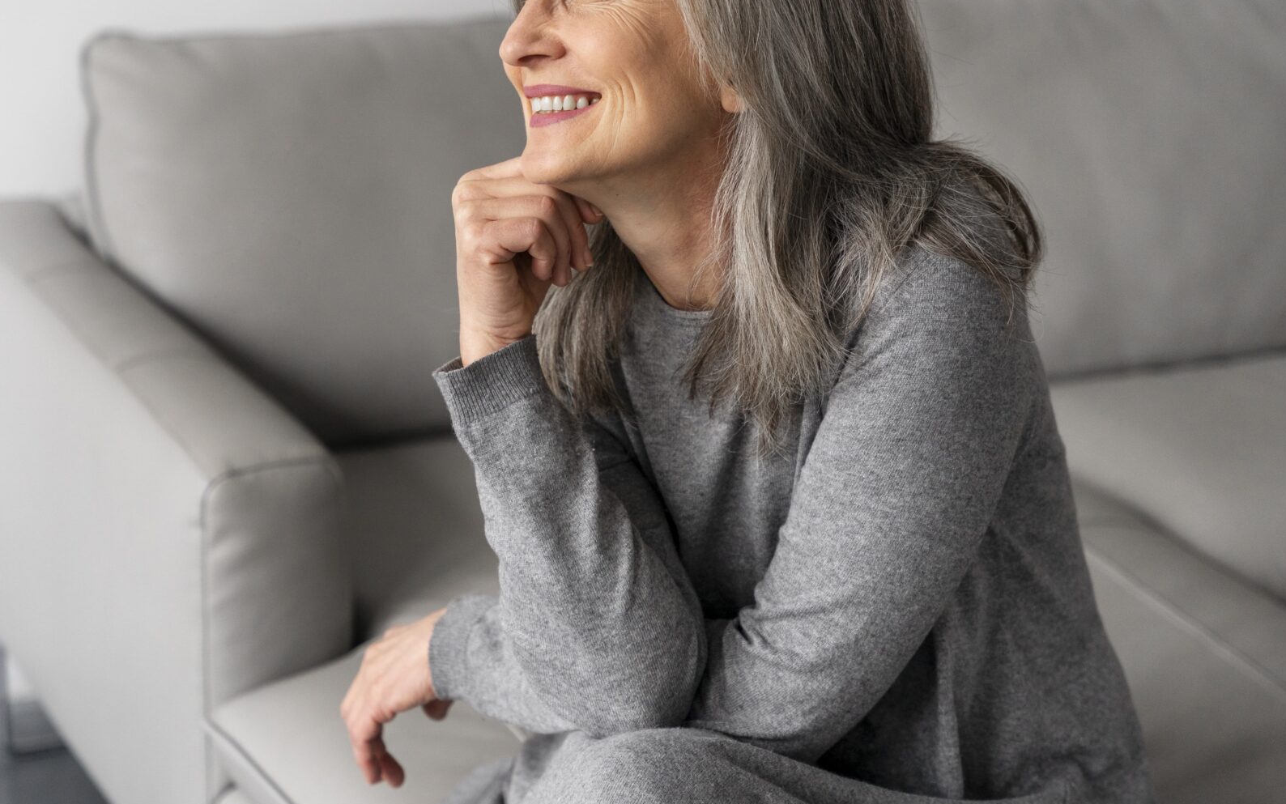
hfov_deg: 22.5
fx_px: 3225
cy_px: 300
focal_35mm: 92
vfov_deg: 14.2
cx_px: 577
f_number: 2.8
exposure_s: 1/125
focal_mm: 70
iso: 500
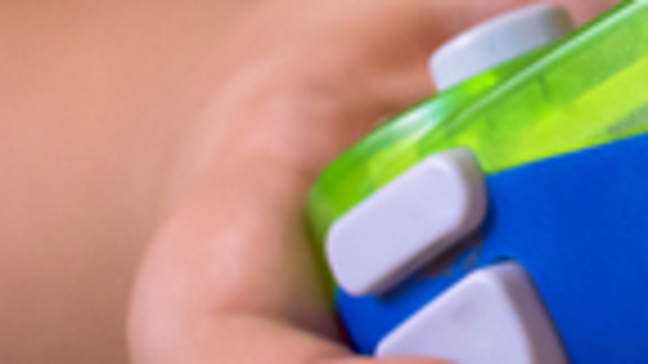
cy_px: -236
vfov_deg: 2.1
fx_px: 9966
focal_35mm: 580
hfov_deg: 3.7
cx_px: 927
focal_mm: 90
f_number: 4.8
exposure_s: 1/125
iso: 200
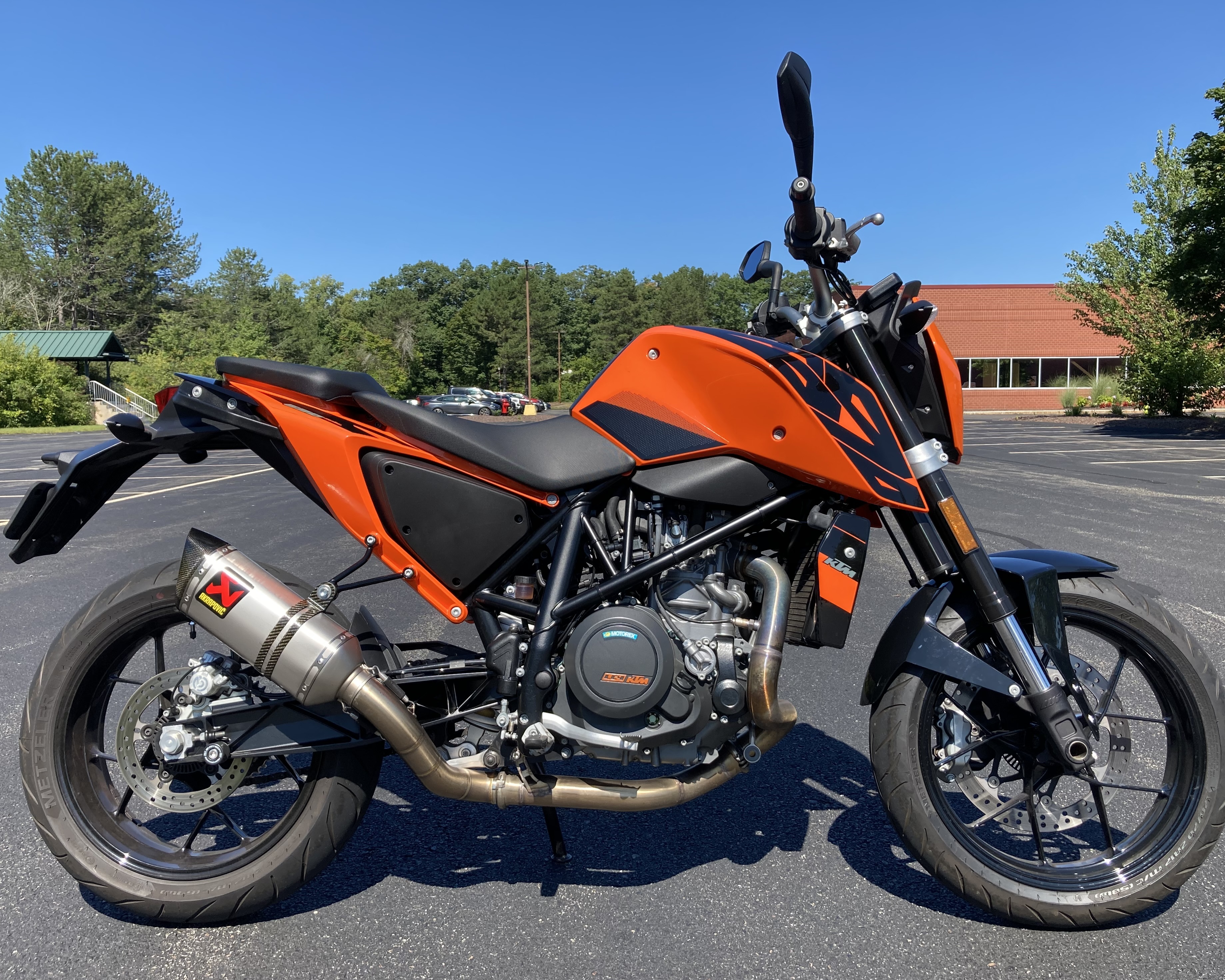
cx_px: 608
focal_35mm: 30
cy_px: 502
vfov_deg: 48.5
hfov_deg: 58.8
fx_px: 1088
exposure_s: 1/1156
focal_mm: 3.99
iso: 20
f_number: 1.8
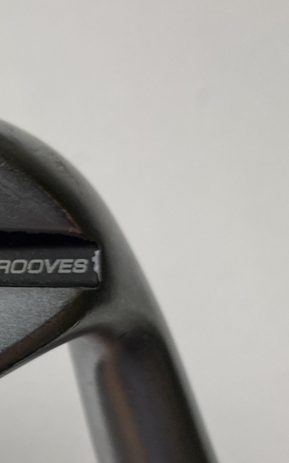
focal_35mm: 81
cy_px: 312
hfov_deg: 13.7
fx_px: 1021
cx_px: -295
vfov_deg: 25.4
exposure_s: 1/431
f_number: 1.8
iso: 32
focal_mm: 4.25
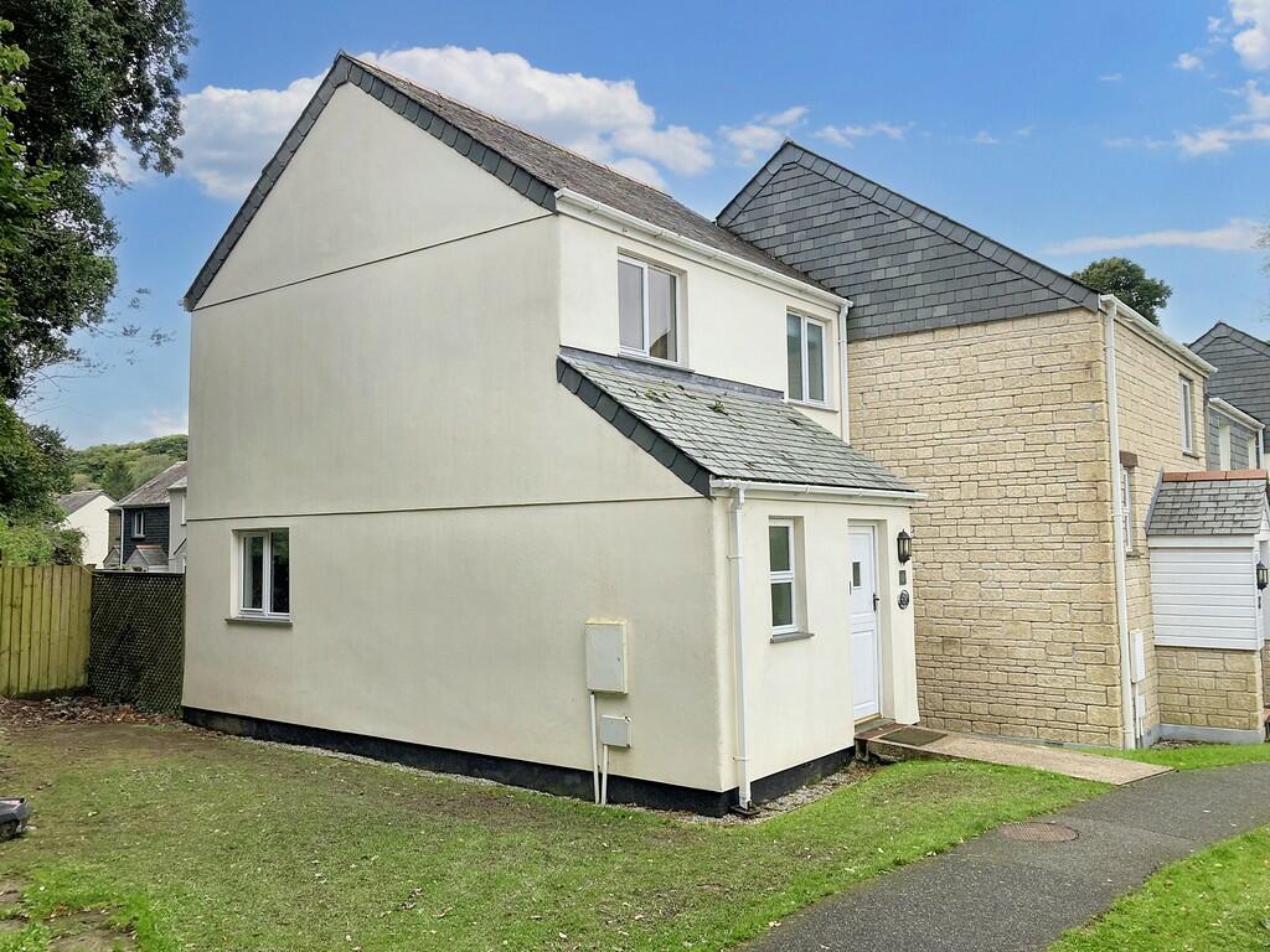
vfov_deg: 49.7
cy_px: 476
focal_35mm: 28
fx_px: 1027
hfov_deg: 63.4
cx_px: 635
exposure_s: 1/747
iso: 20
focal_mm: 4
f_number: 1.8
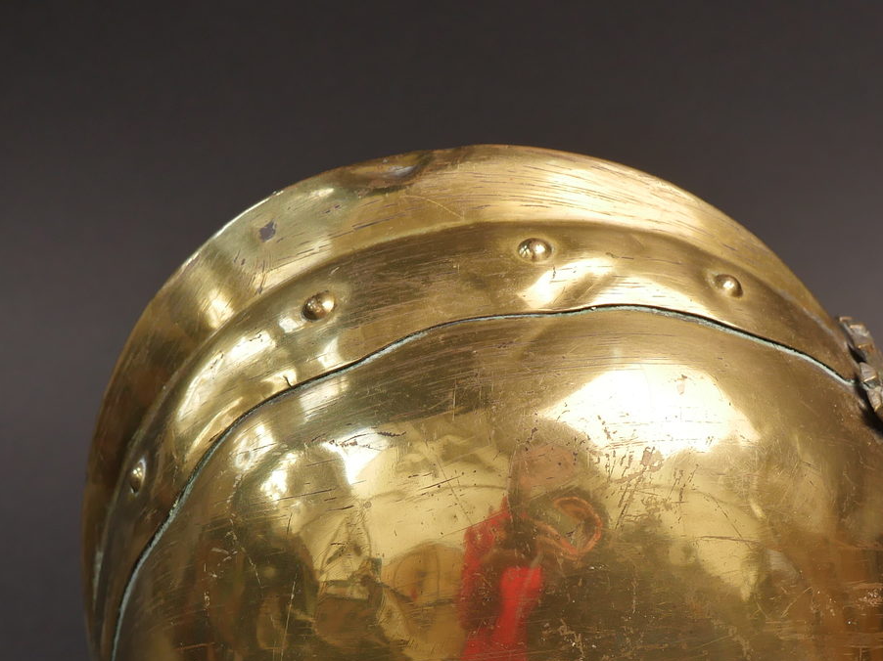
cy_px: 686
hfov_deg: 19.3
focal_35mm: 102
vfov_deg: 14.2
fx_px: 2601
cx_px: 444
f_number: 3.2
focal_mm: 23
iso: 200
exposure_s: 1/100
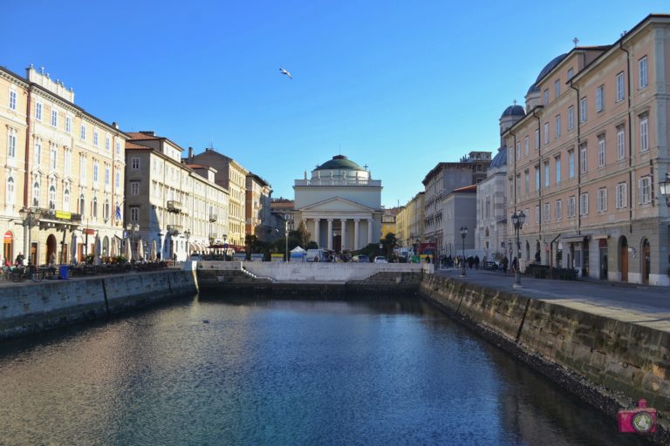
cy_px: 223
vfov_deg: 40.0
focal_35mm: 33
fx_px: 614
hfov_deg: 57.2
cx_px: 335
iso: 100
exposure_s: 1/200
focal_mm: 22
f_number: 7.1
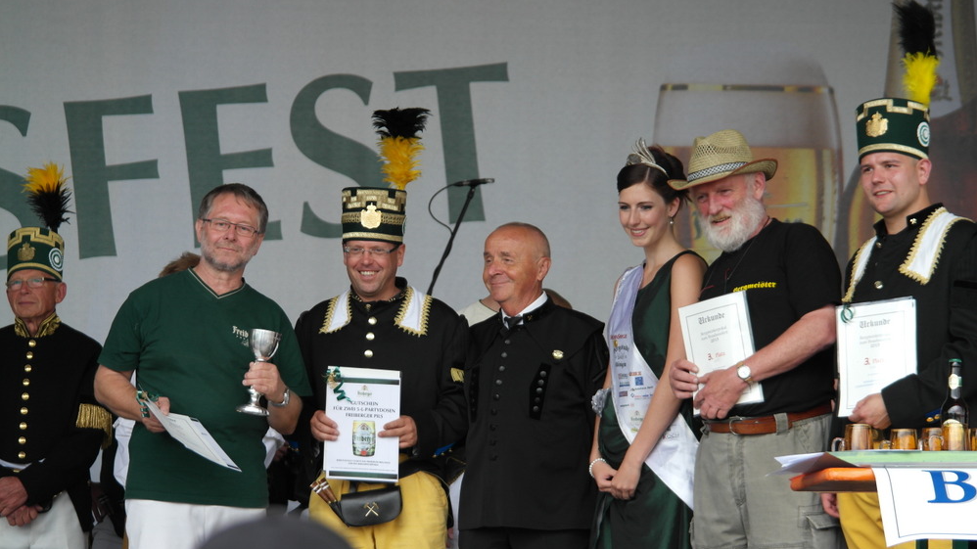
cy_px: 269
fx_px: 4352
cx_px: 488
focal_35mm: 168
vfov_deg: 7.2
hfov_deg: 12.8
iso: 400
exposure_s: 1/160
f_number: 5
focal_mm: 104
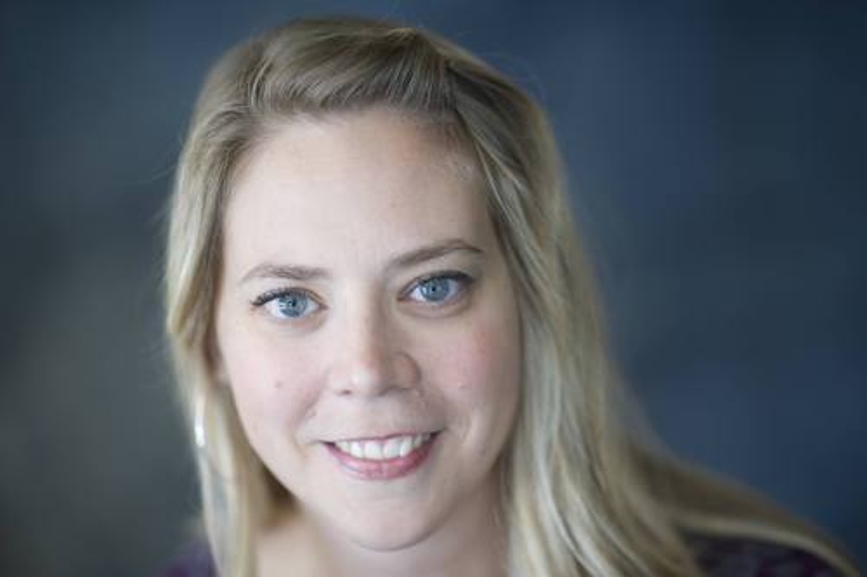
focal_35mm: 85
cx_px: 434
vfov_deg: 16.1
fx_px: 2046
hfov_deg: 23.9
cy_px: 288
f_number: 1.4
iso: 200
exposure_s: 1/80
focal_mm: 85
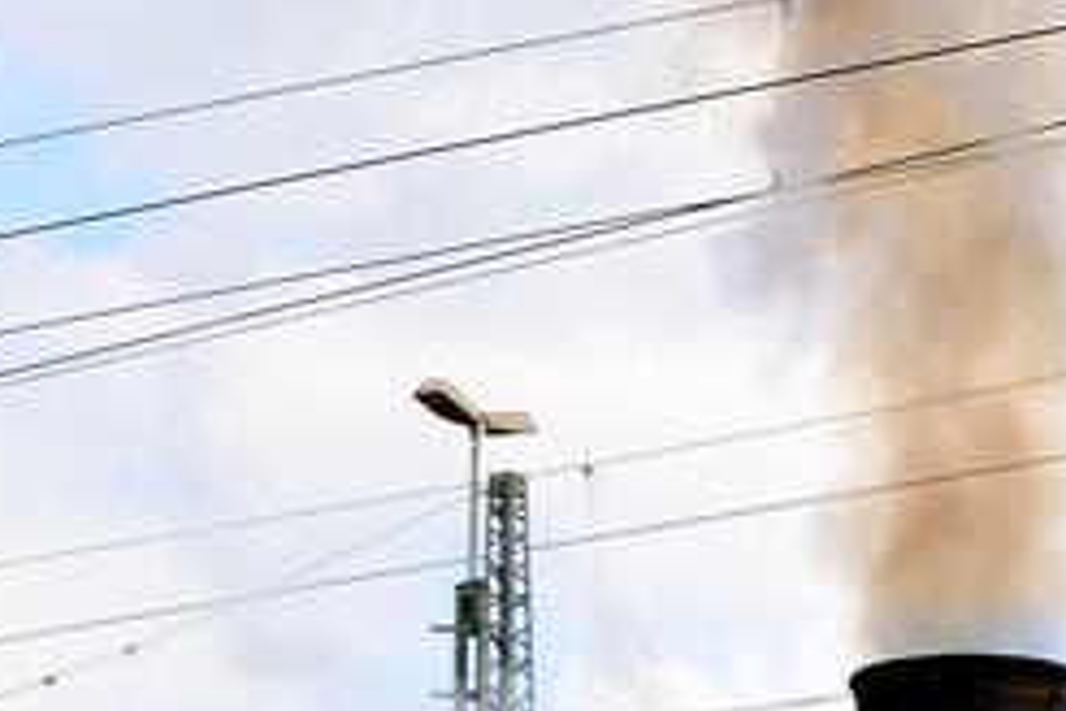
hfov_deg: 11.5
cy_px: 1331
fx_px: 5270
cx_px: 360
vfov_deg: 7.5
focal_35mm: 178
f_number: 8
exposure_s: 1/160
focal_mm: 18
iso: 100
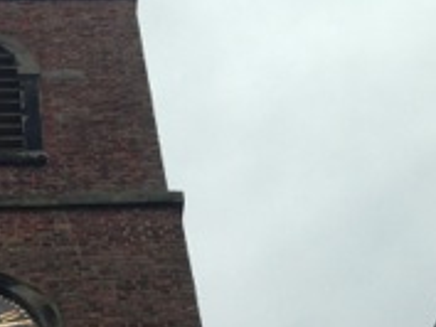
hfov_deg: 16.0
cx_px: -49
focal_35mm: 119
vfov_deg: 11.6
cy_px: 585
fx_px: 1500
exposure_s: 1/821
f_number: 2.4
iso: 50
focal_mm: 4.12
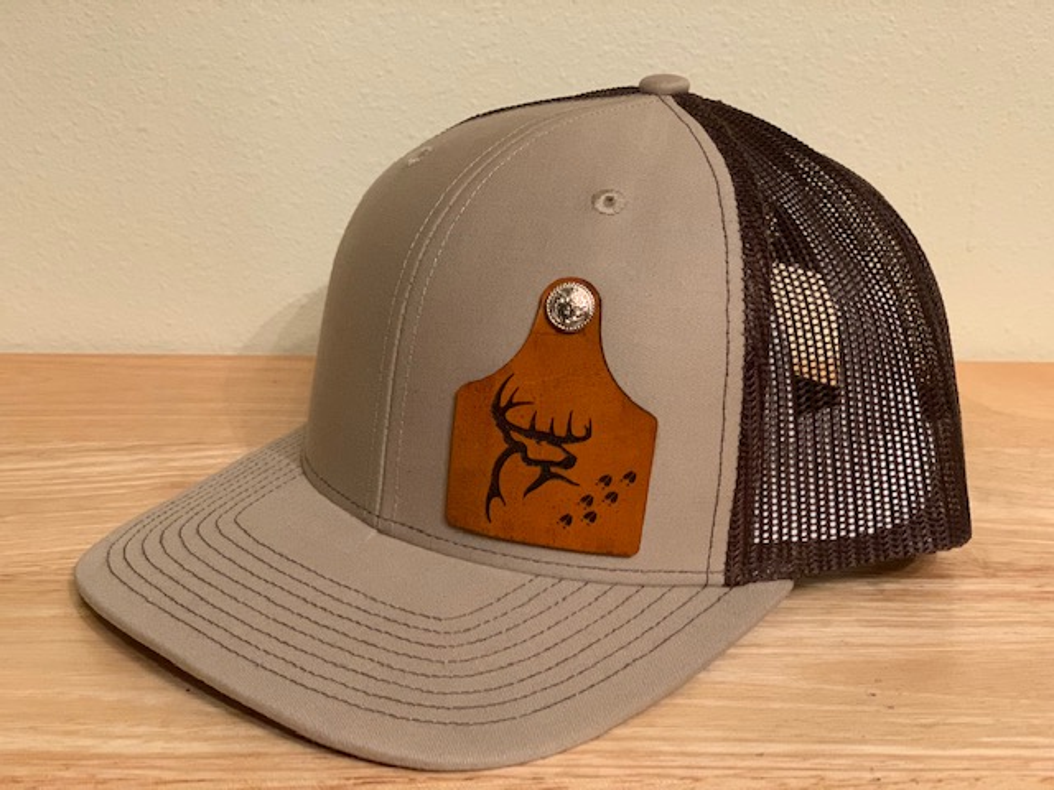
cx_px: 527
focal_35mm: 52
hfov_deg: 36.8
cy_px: 395
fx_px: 1583
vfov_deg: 28.0
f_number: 2.4
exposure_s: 1/40
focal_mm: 6
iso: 400
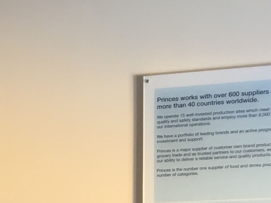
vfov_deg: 11.4
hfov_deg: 15.6
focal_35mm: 121
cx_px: -71
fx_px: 948
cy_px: 355
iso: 64
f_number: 2.2
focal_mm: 4.15
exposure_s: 1/33
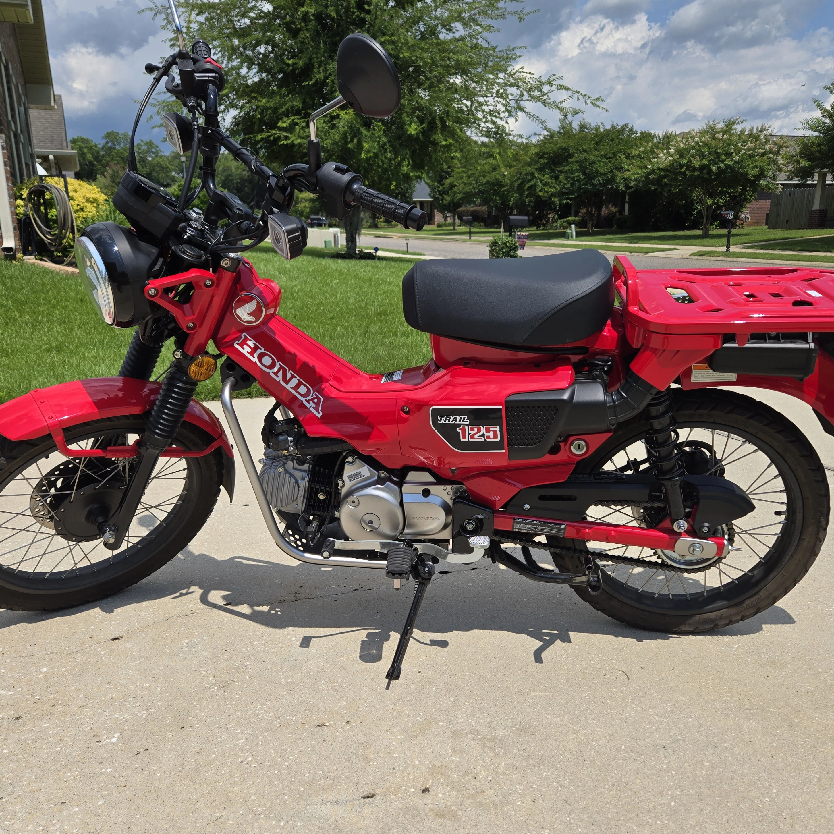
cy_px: 414
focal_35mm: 28
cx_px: 451
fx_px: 763
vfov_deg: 57.3
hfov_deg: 57.2
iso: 25
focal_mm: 5.4
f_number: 1.8
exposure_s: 1/3291
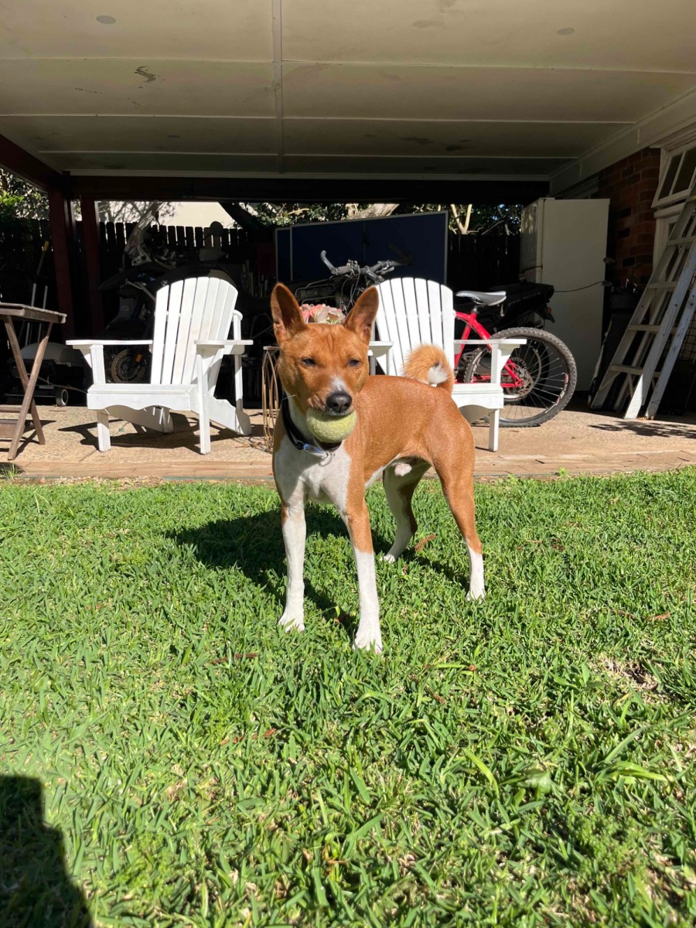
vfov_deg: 67.3
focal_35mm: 26
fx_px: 697
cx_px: 348
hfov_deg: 53.1
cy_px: 464
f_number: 1.6
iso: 50
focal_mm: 5.1
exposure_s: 1/2222
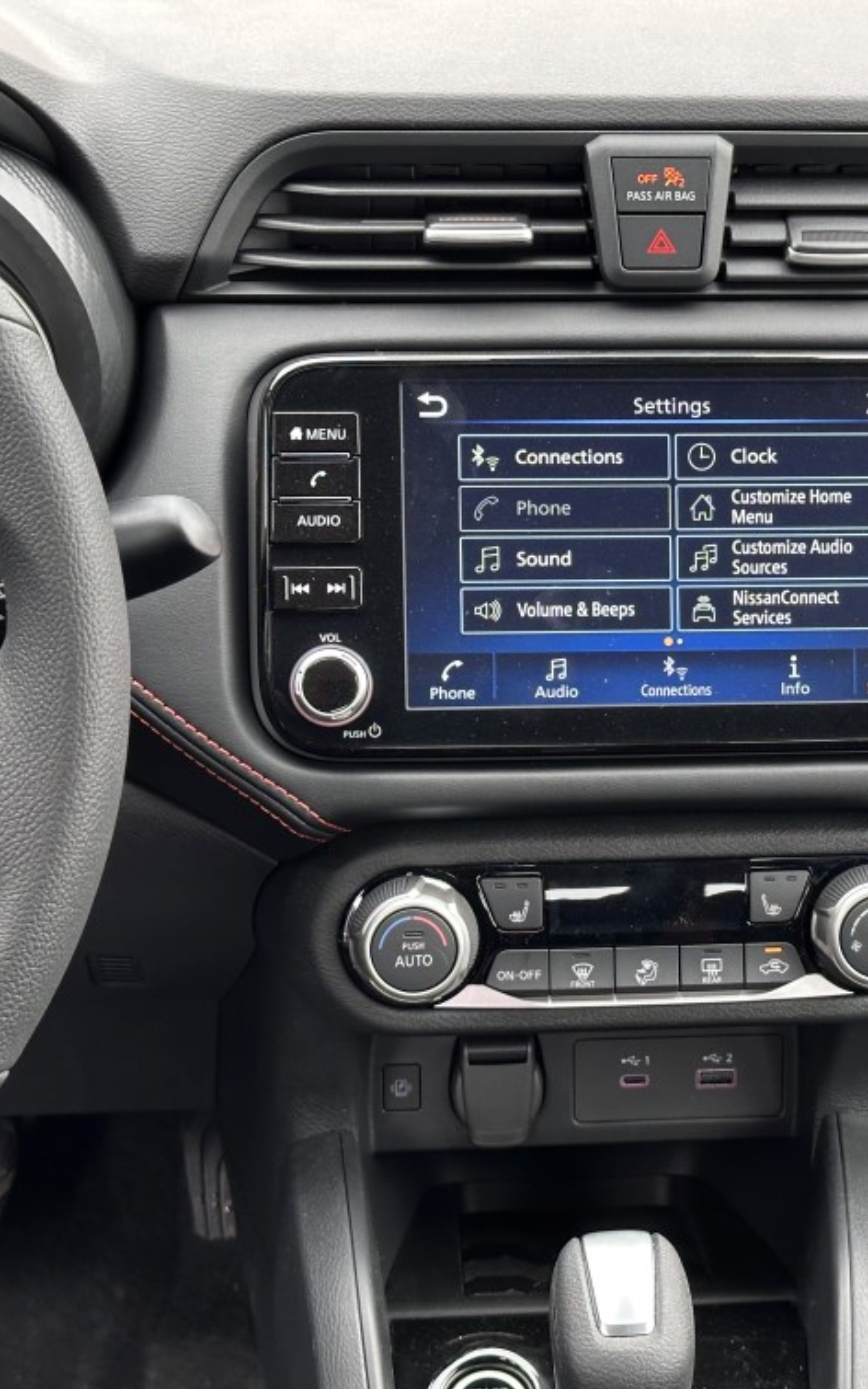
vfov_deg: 29.8
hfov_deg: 18.7
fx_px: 2611
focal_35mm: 69
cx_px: 660
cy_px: 692
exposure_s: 1/121
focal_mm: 6.86
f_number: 1.78
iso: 80
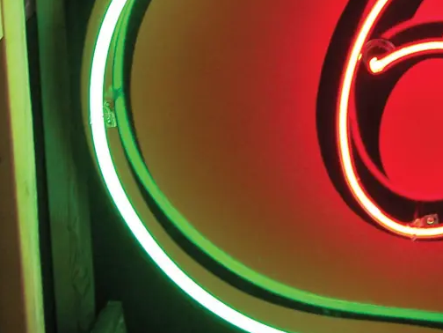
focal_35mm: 122
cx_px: 603
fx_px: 1561
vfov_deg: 11.6
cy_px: -176
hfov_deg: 15.3
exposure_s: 1/40
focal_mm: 5.7
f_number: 2.9
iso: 80
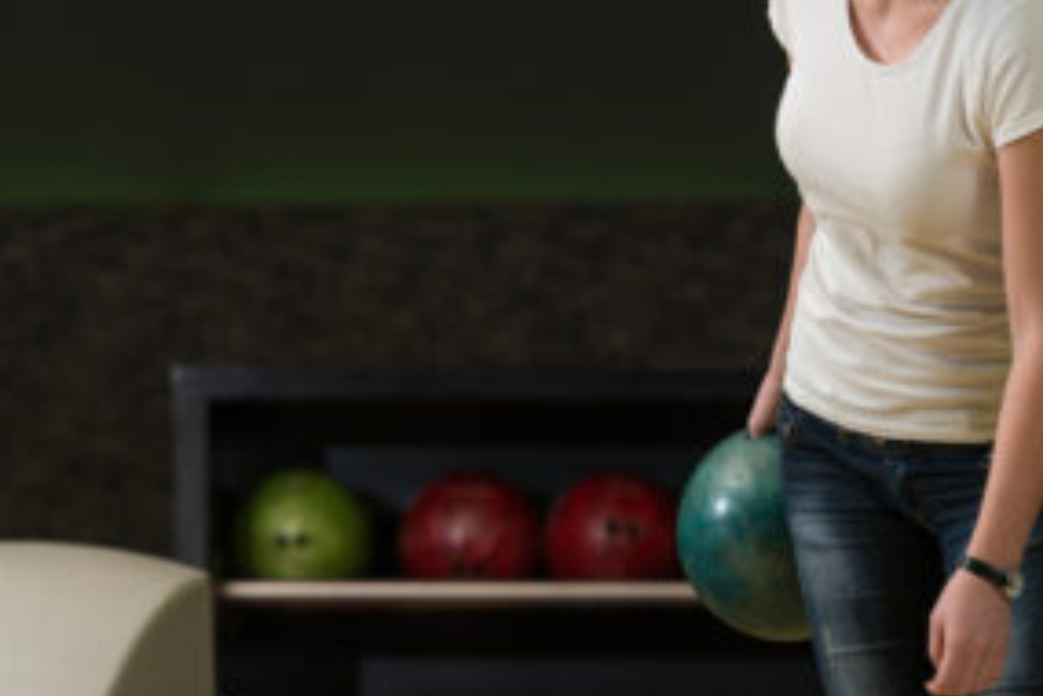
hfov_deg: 6.1
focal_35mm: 337
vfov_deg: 4.1
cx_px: 538
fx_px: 9763
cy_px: 372
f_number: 4
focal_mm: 150
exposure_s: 1/200
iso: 100
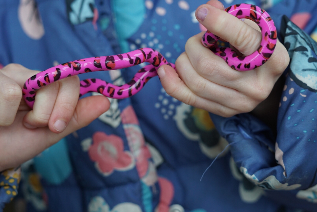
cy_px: 106
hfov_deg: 27.0
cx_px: 158
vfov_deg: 18.2
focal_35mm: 75
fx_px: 661
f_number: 4
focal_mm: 50
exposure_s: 1/80
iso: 500
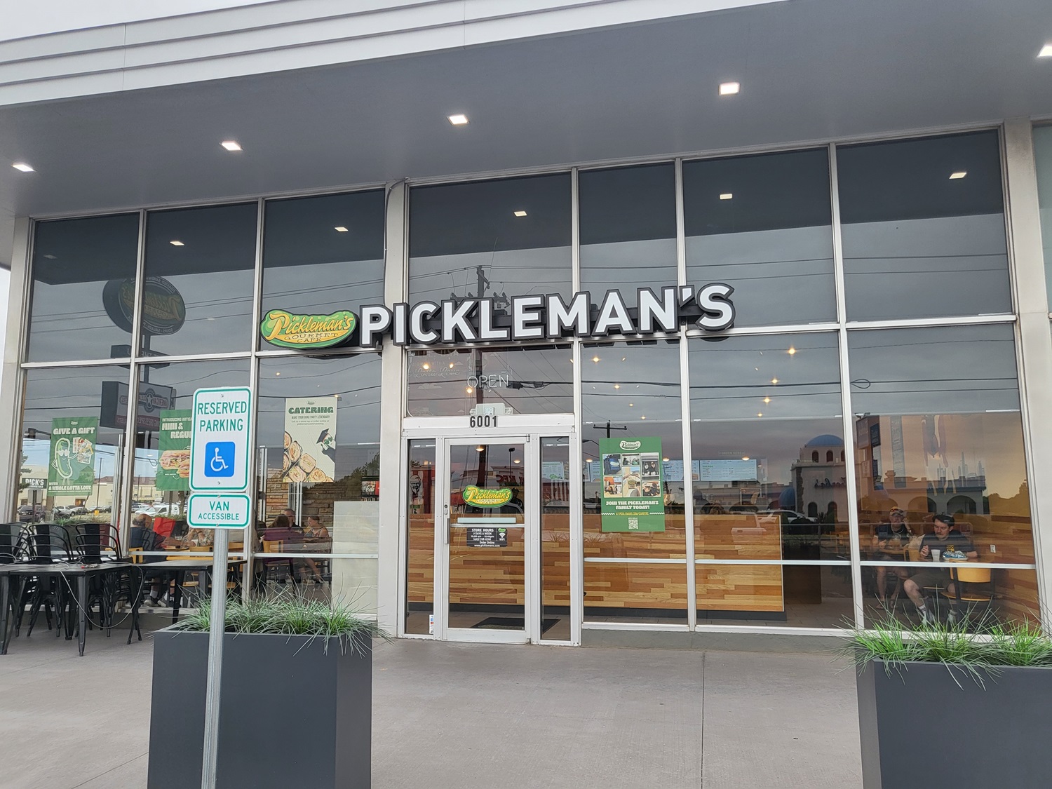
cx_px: 526
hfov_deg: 67.3
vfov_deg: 53.1
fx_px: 790
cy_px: 394
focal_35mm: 26
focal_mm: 4.25
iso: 50
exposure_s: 1/263
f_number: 1.8
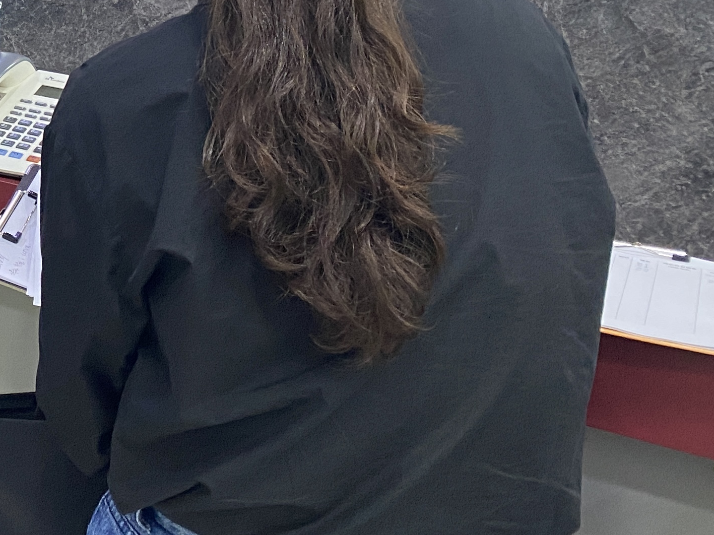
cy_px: -95
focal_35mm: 74
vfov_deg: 18.9
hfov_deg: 23.3
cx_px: -211
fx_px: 1526
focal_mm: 4.25
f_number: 1.8
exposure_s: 1/60
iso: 125
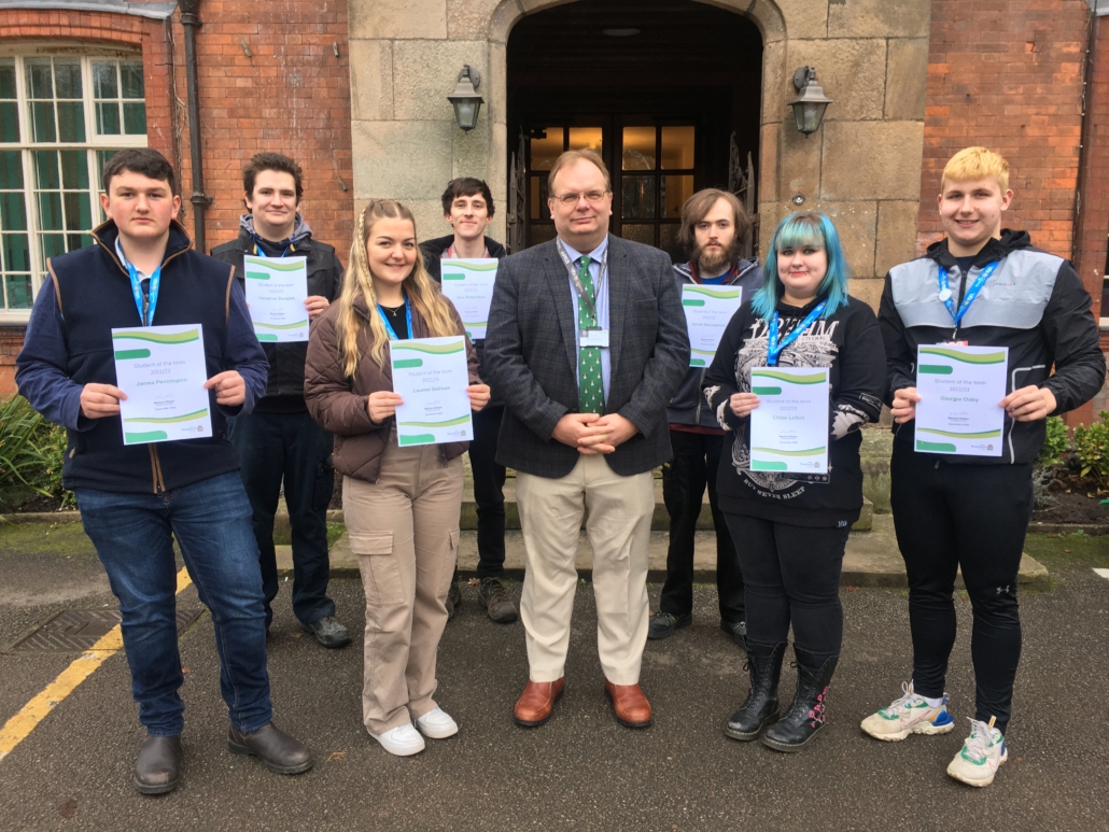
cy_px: 416
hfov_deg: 61.6
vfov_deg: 48.2
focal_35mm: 29
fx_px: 929
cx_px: 554
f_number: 2.2
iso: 32
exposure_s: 1/50
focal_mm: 4.15
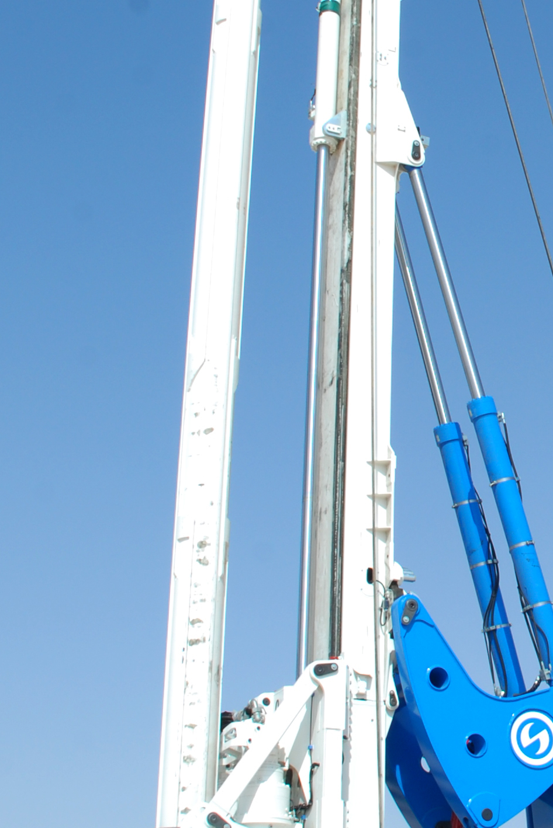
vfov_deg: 24.7
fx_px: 1888
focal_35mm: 82
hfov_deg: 16.2
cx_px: 618
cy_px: 318
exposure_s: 1/125
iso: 125
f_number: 11
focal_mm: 20
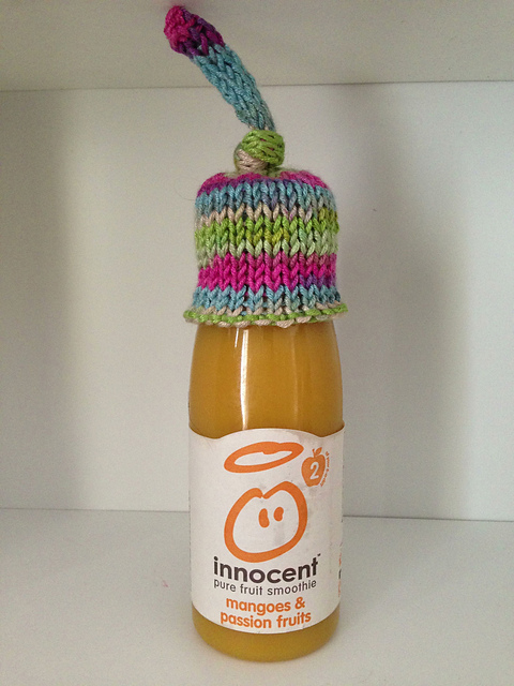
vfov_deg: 55.4
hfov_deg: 42.9
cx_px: 257
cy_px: 343
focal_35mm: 33
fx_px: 653
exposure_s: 1/20
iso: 250
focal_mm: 4.13
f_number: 2.4
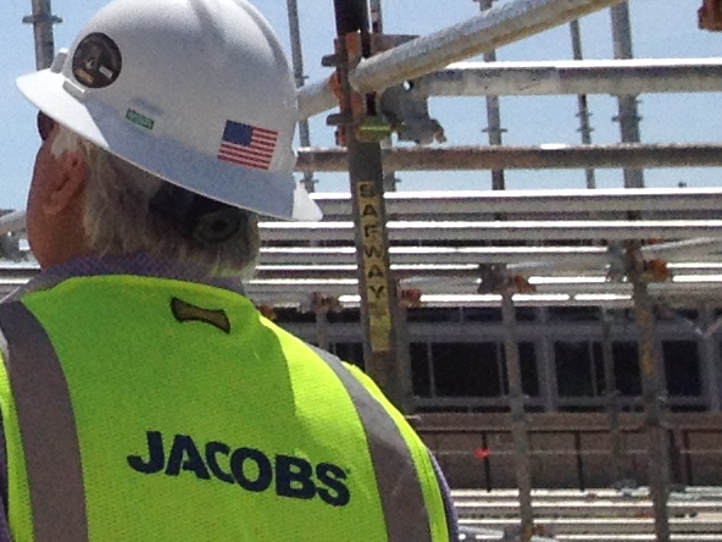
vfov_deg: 7.4
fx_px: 4025
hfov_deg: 9.2
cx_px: -1018
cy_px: -496
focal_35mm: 193
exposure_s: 1/3460
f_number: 2.4
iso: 50
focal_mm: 4.28
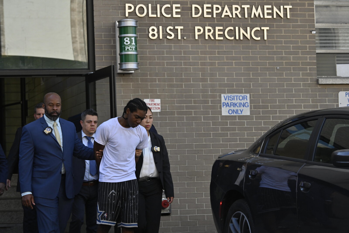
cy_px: 116
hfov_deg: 17.6
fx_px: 1125
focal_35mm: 116
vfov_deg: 11.8
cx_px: 174
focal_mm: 116
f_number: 5
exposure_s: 1/2000
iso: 1000
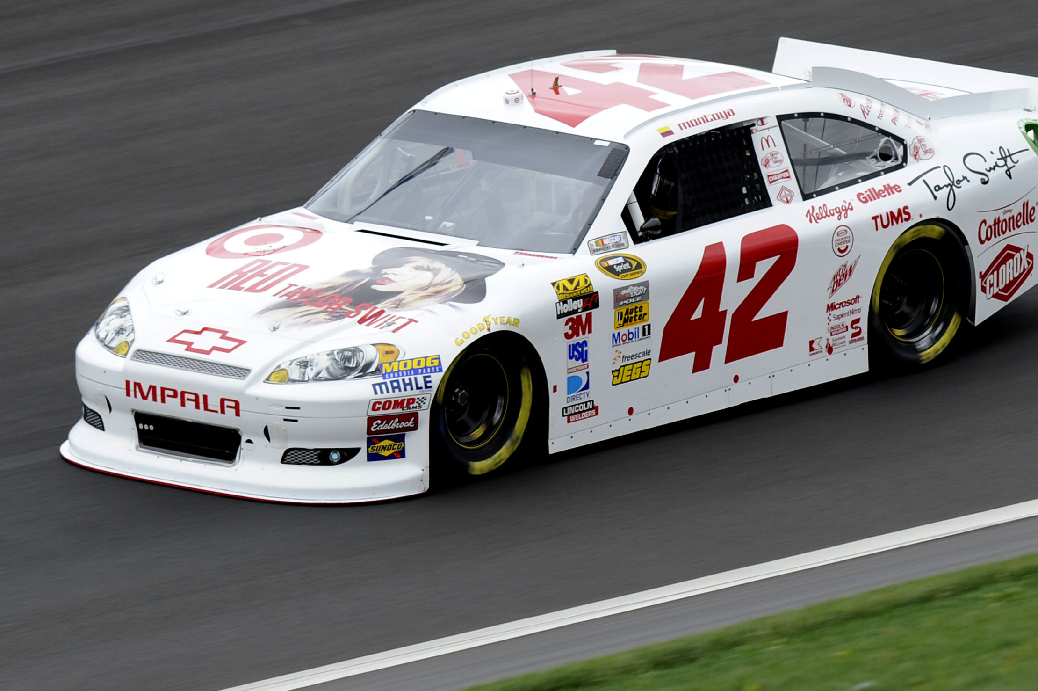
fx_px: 9969
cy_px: 317
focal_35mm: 346
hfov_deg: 6.0
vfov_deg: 4.0
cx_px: 570
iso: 400
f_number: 5.6
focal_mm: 300
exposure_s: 1/800
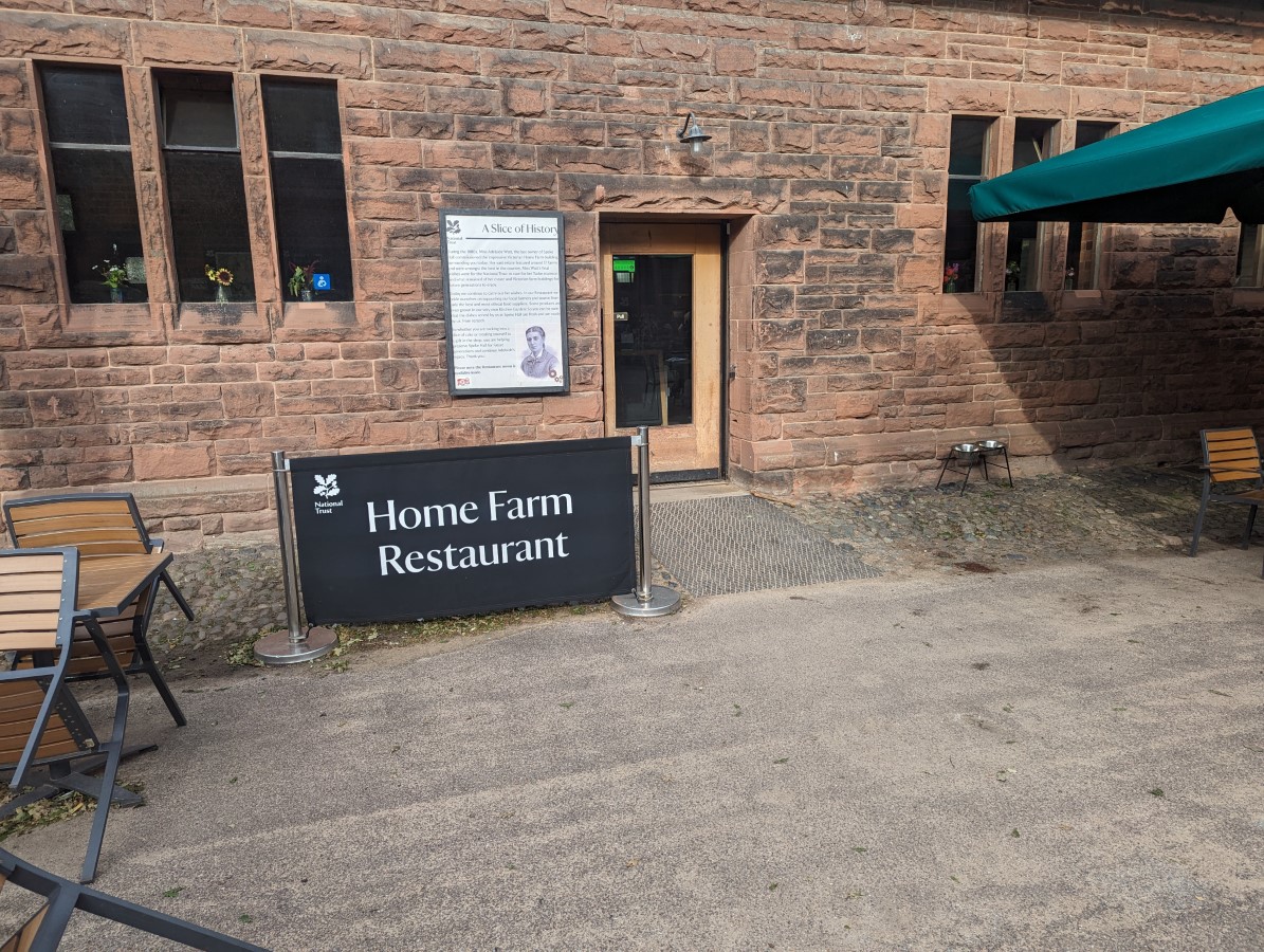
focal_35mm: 24
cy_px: 476
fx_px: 878
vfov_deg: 56.9
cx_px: 632
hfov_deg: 71.5
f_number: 1.85
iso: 46
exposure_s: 1/1155
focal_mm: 6.81
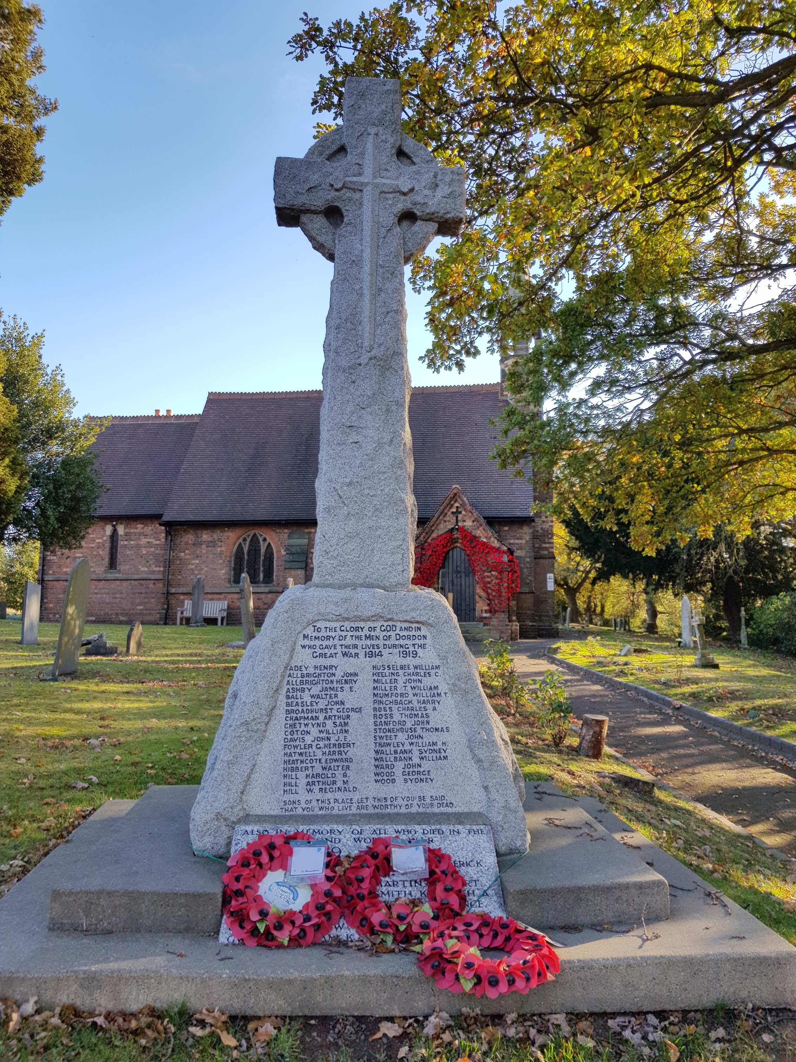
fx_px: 797
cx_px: 398
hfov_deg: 53.1
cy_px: 531
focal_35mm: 26
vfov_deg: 67.3
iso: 40
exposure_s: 1/512
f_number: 1.7
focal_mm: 4.2
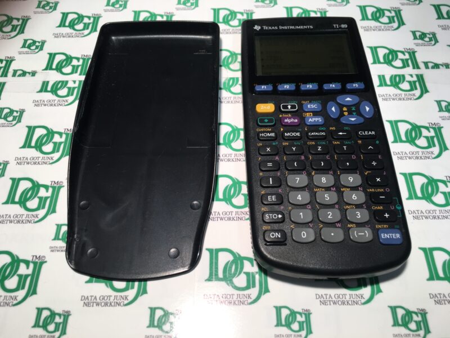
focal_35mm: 29
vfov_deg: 48.2
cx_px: 225
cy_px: 169
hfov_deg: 61.7
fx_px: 377
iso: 40
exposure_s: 1/120
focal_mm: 4.15
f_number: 2.2
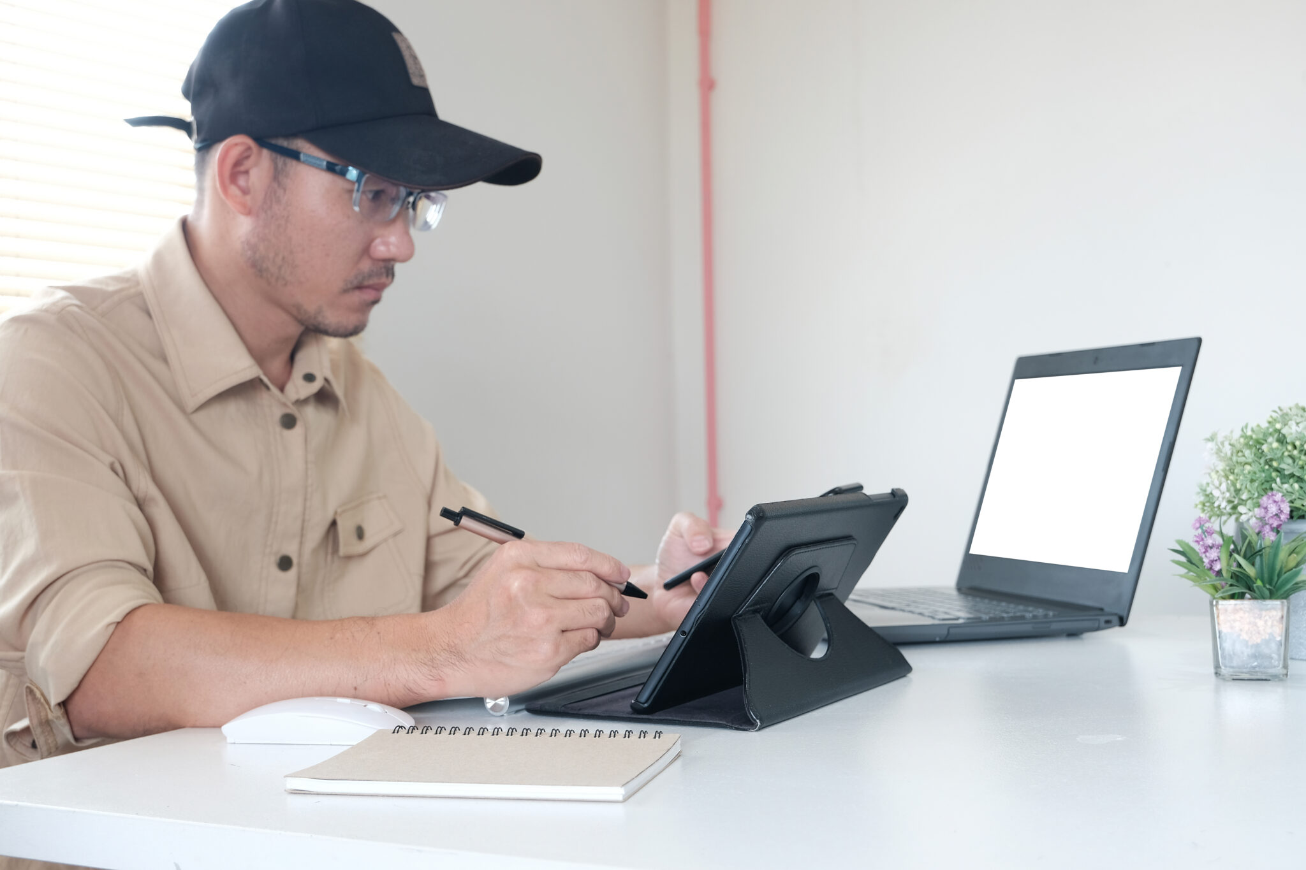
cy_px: 435
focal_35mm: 50
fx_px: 1814
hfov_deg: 39.6
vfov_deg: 27.0
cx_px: 653
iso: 200
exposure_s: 1/10
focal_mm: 33.3
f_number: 4.9
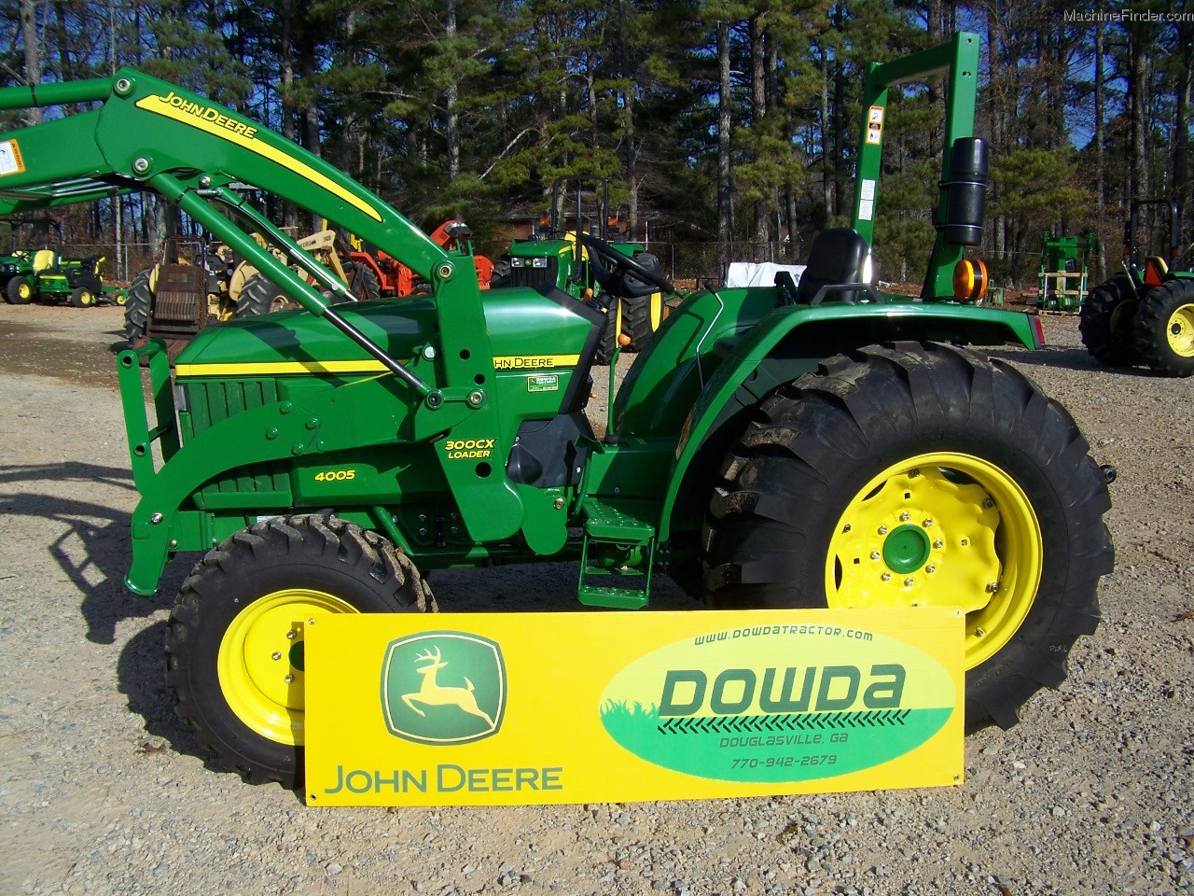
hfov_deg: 51.4
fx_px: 1242
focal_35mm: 36
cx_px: 597
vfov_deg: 39.7
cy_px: 448
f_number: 4
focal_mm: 5.85
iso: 64
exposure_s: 1/640
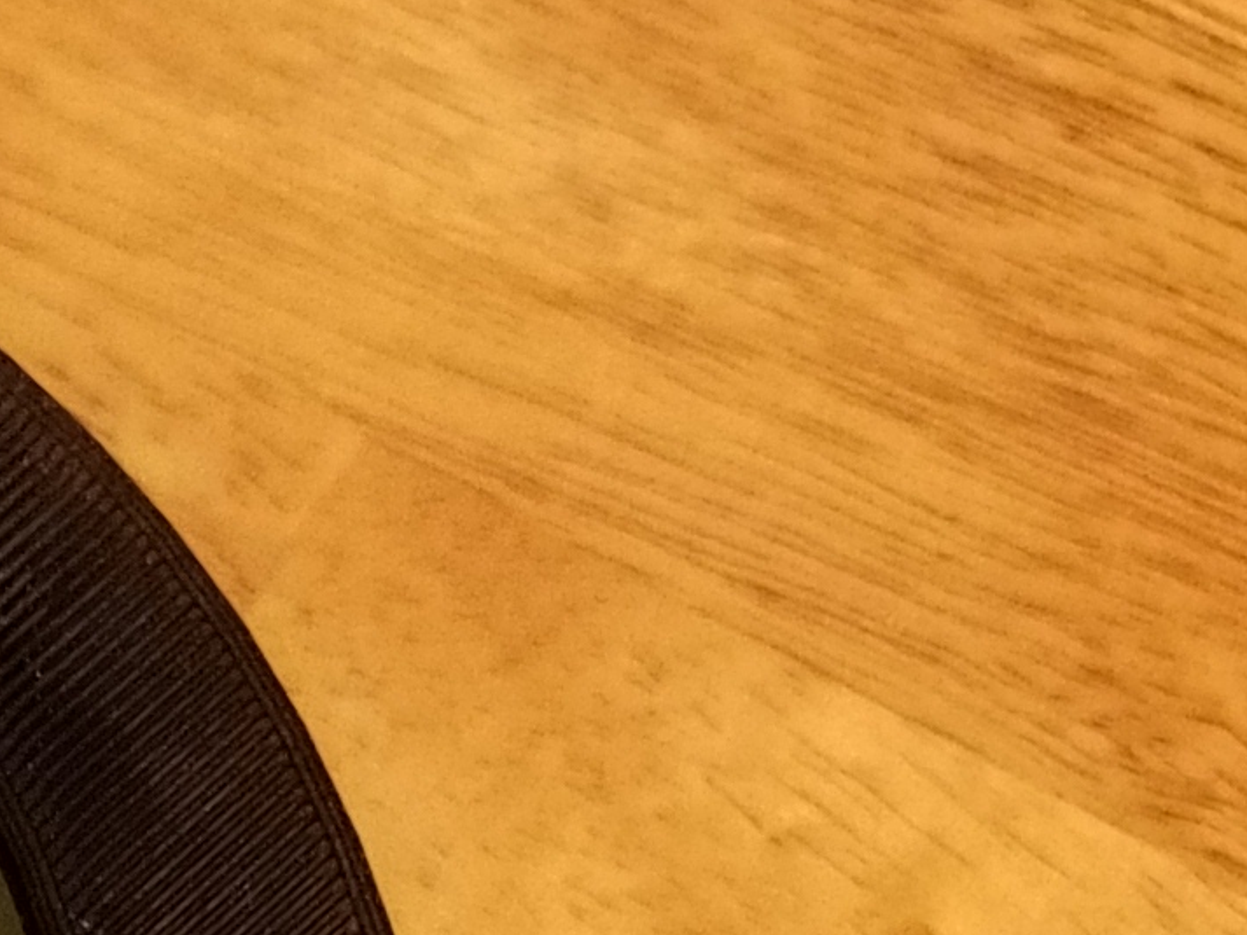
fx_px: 3783
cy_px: 1491
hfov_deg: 16.0
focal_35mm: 105
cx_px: -971
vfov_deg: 13.2
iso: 500
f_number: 1.7
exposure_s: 1/60
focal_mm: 4.2
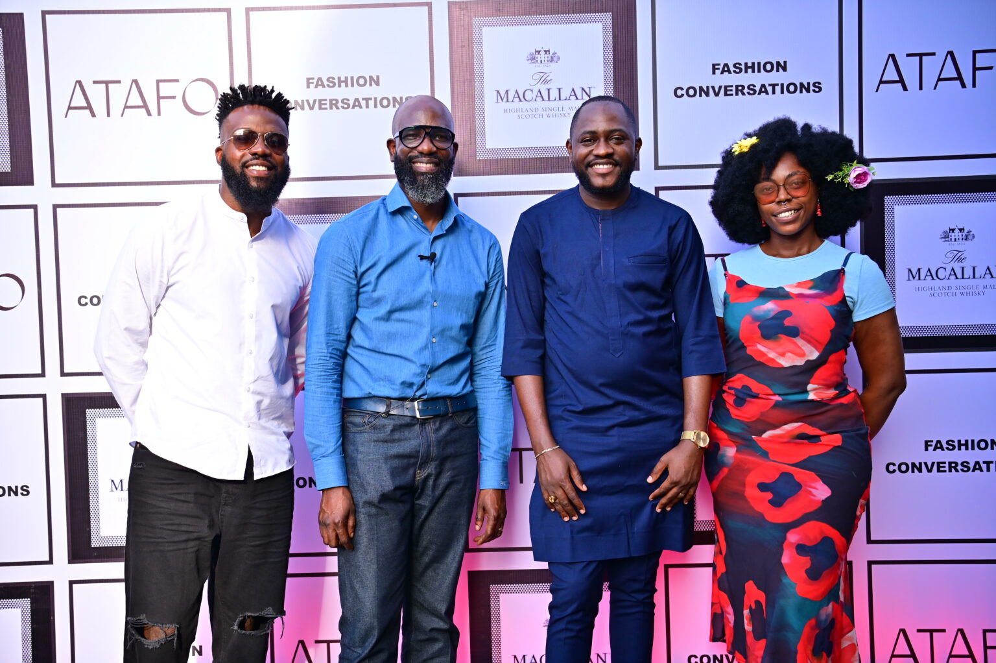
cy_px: 332
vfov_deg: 33.4
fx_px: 1106
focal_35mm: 40
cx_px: 498
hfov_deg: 48.5
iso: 320
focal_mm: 40
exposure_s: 1/800
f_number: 2.8
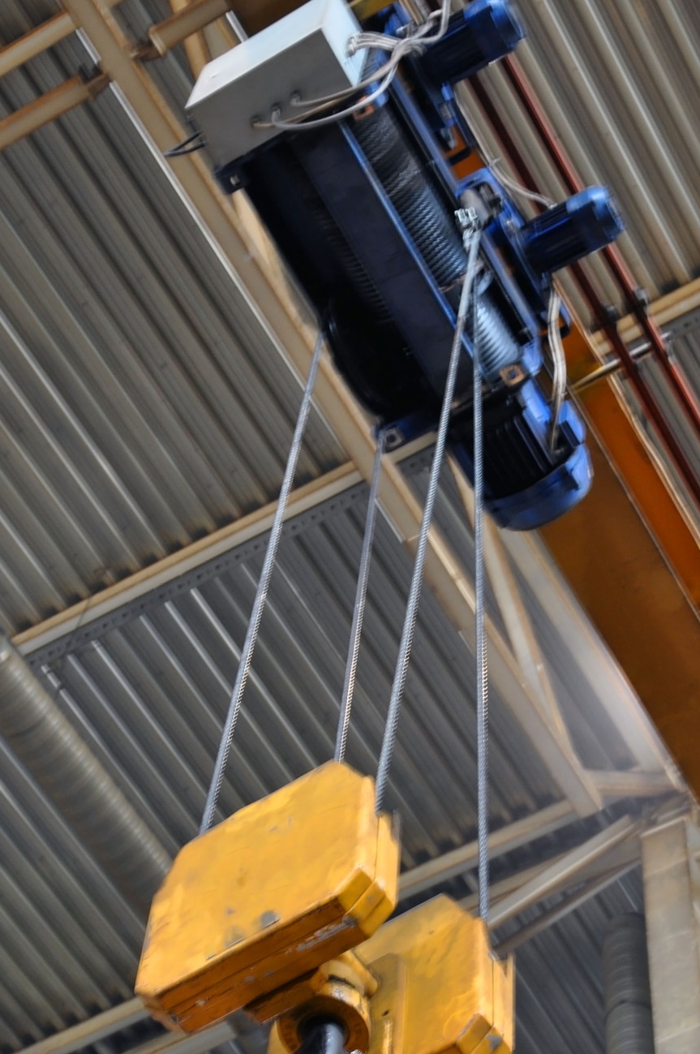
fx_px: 2361
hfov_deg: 16.9
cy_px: 745
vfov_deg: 25.0
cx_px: 371
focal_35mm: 81
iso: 400
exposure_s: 1/10
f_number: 5
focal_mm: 35
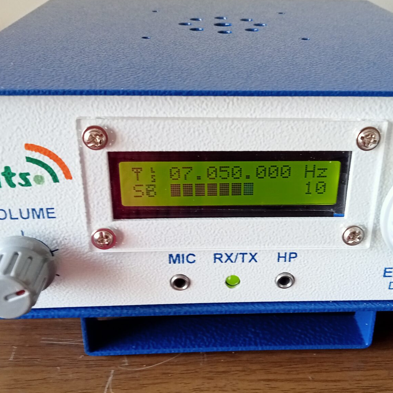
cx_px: 222
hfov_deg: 38.3
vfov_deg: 38.3
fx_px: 565
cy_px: 193
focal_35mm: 44
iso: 137
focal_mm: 3.46
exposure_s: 1/33.3
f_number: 2.2
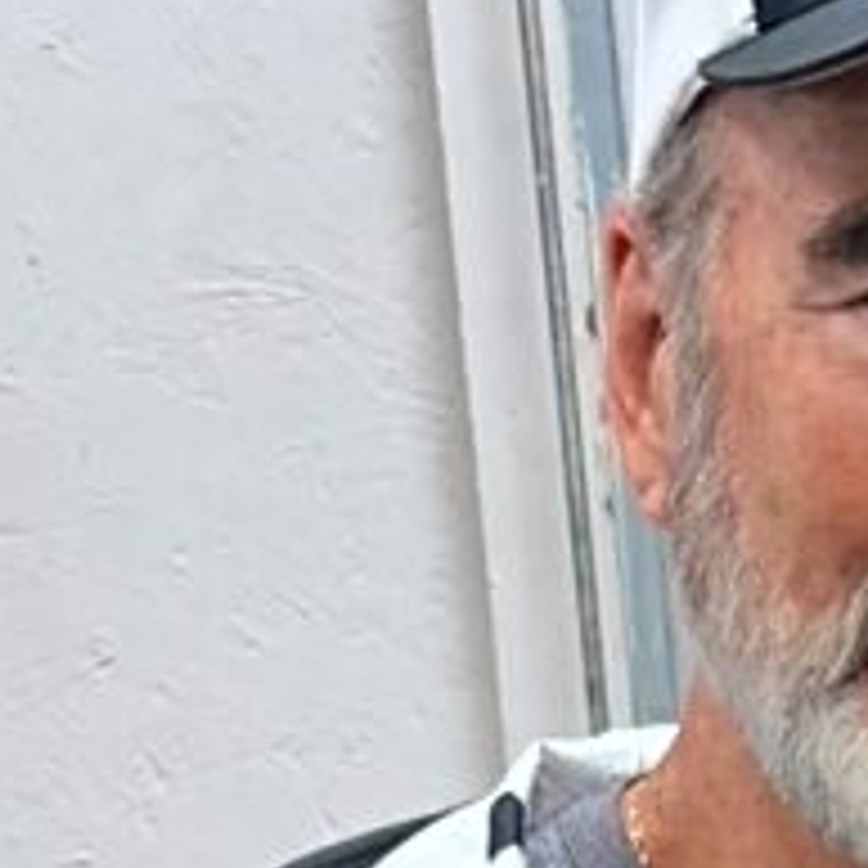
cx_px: 1819
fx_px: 4596
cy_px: 2467
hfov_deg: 9.9
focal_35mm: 162
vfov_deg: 9.0
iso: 125
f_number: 1.78
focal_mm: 6.86
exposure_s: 1/120
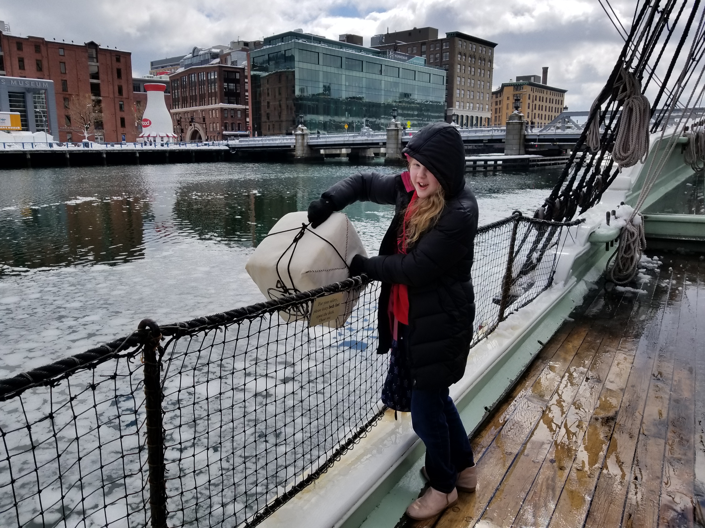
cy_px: 264
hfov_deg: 67.3
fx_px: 530
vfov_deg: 53.1
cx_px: 352
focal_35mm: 26
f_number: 1.7
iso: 50
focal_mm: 4.25
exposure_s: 1/6880
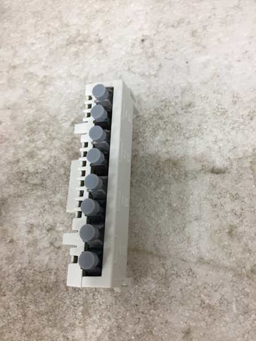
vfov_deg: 61.7
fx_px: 286
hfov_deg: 48.2
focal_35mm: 29
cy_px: 170
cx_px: 128
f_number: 2.2
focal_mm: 4.15
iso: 100
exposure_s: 1/33
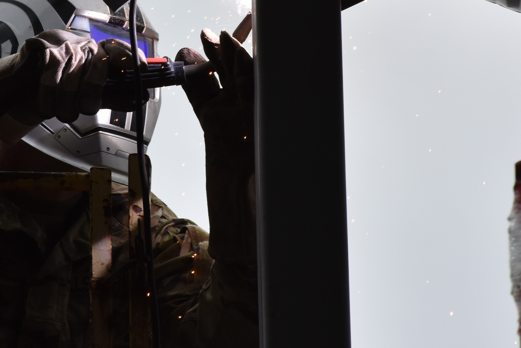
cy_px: 45
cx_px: 171
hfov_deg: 4.1
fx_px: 7279
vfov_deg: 2.7
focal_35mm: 503
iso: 500
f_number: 8
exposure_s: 1/1000
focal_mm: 140
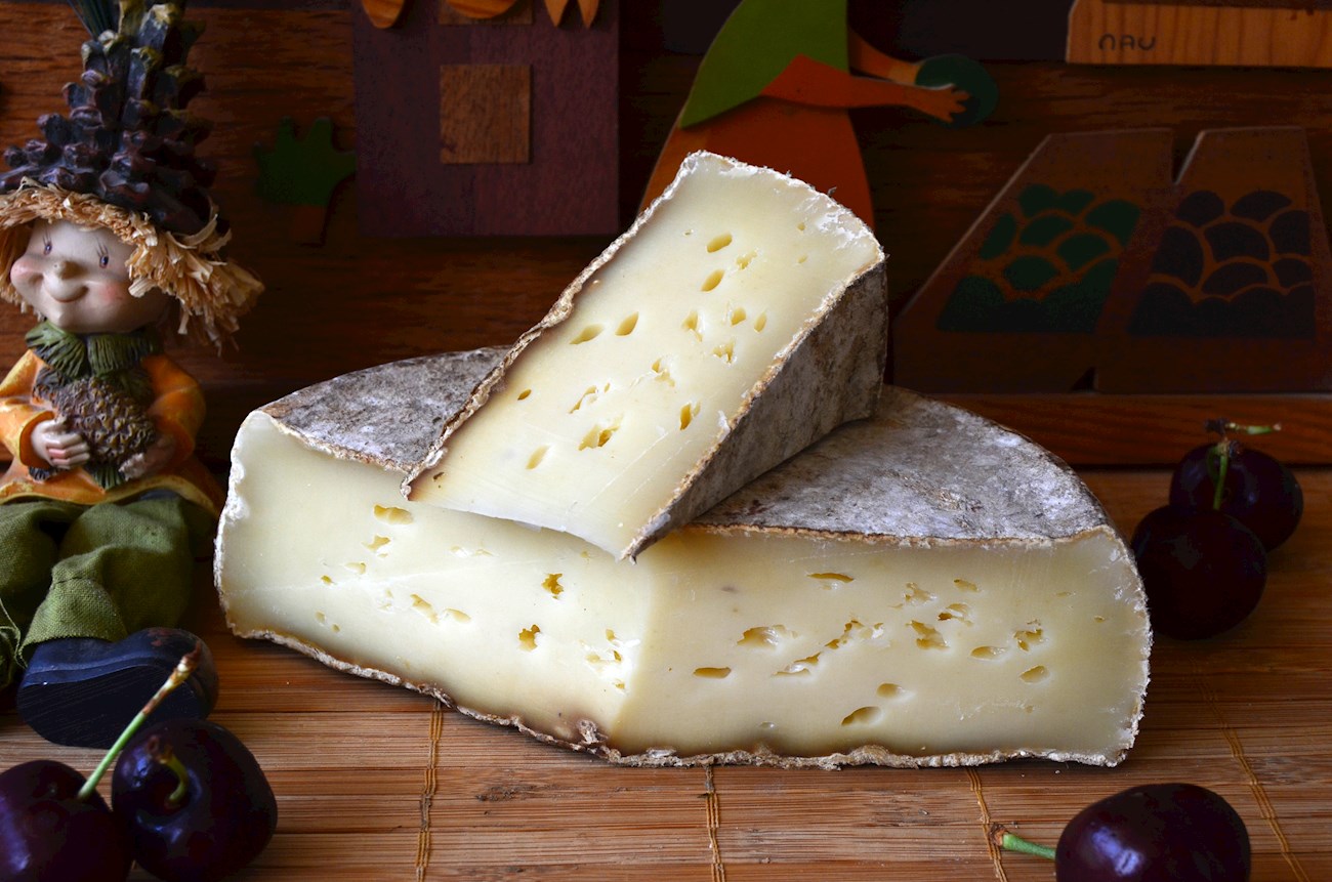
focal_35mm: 60
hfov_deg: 33.5
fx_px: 2215
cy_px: 441
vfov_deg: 22.5
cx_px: 666
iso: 400
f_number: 10
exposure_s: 1/200
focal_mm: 40
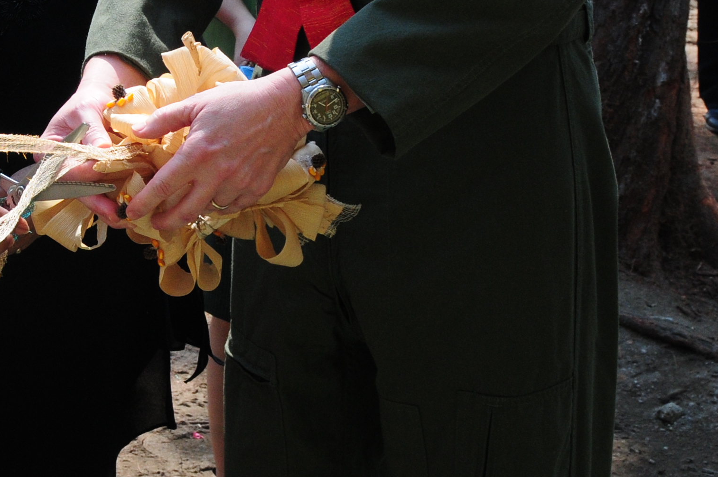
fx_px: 2032
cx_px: -217
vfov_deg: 13.0
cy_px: -126
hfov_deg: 18.6
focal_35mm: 102
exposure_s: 1/320
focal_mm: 24
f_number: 9
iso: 500
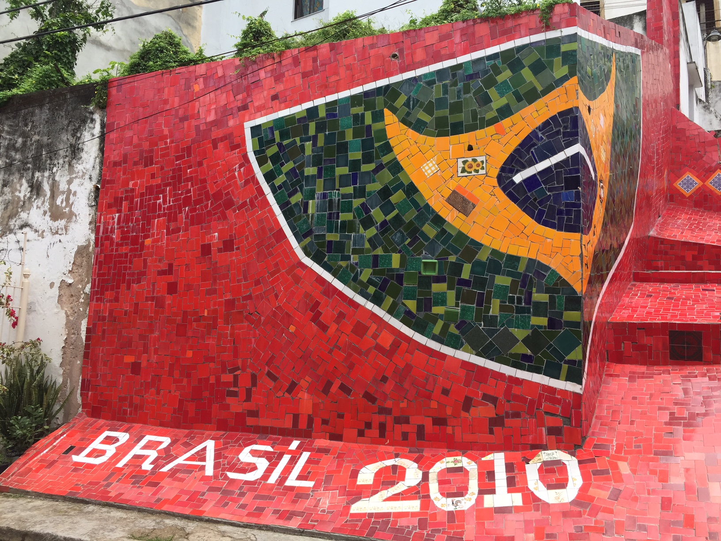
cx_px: 360
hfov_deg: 61.7
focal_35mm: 29
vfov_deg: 48.2
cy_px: 270
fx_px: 604
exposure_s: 1/1068
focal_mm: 4.15
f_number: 2.2
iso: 32
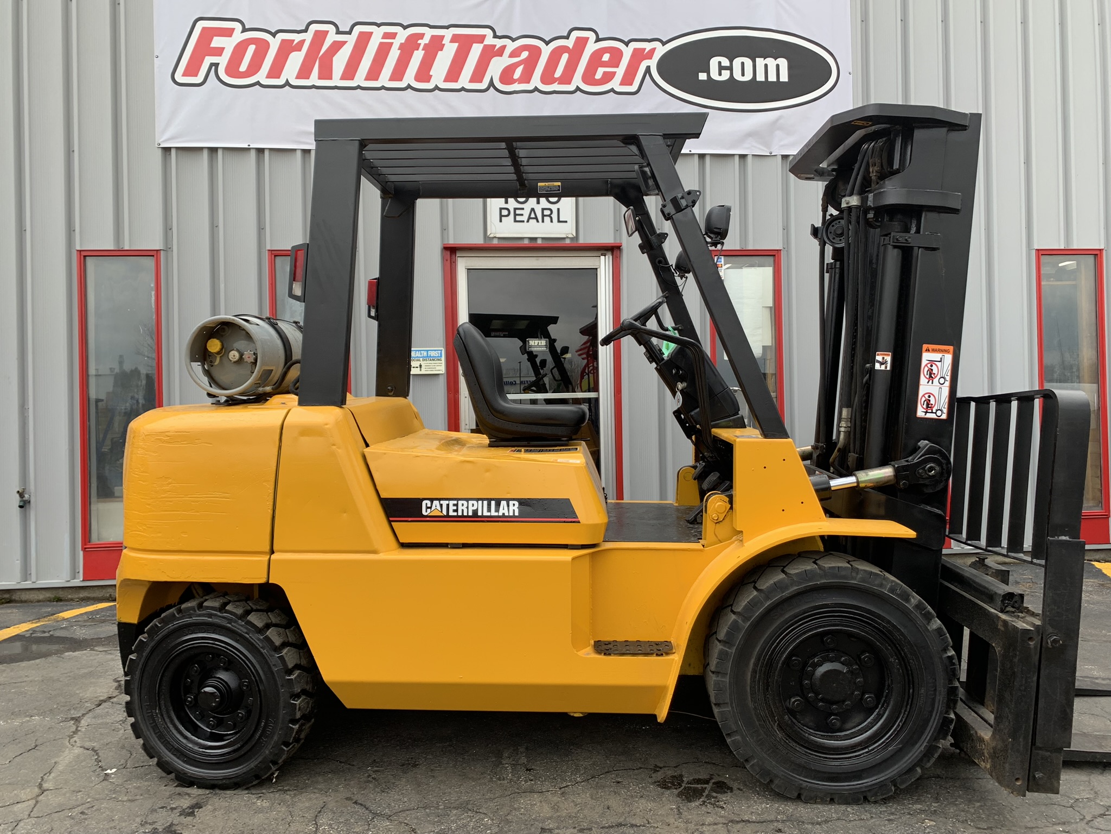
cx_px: 556
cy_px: 417
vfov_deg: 53.1
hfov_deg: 67.3
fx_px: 834
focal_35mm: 26
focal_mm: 4.25
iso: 25
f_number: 1.8
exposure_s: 1/353
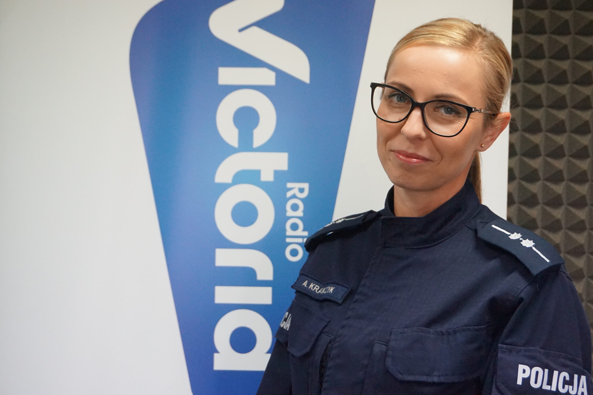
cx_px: 296
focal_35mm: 54
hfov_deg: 36.9
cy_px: 198
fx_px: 889
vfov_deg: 25.0
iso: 3200
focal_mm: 36
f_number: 5.6
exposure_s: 1/160
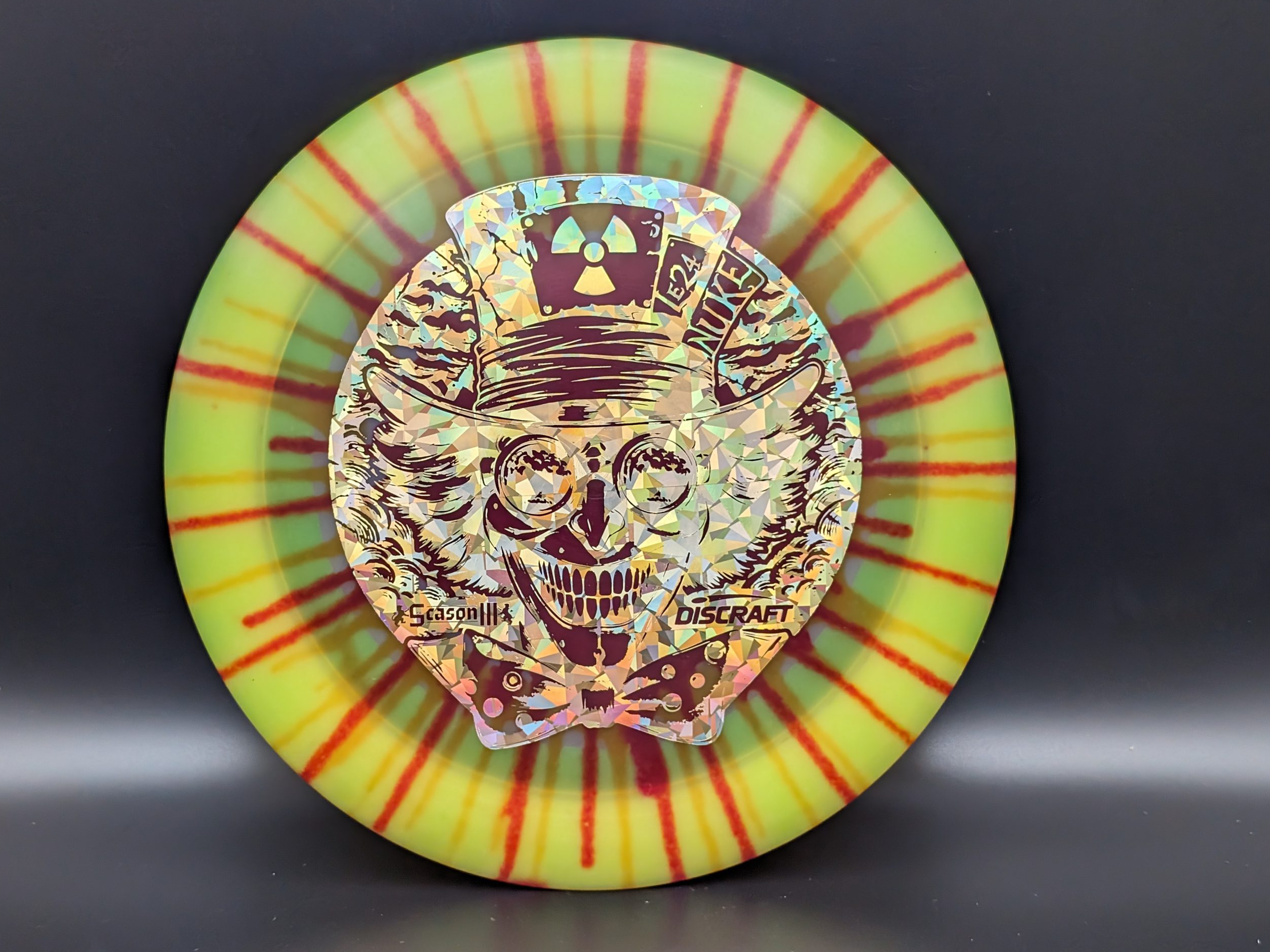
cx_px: 624
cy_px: 482
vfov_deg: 29.1
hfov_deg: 38.2
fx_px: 1834
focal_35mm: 50
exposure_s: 1/437
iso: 173
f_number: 1.68
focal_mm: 6.9
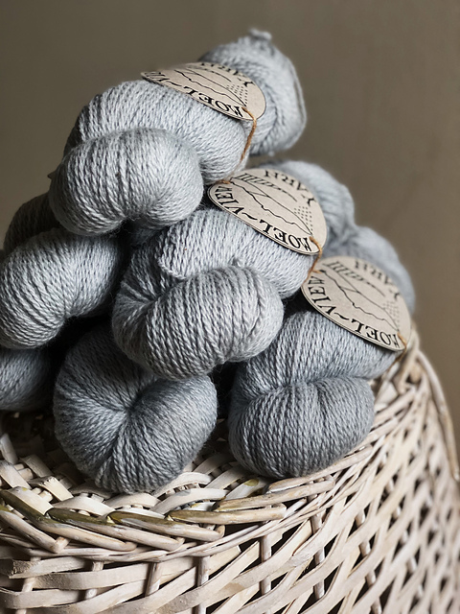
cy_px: 307
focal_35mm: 57
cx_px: 230
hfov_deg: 25.7
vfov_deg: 33.8
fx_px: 1010
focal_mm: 6.6
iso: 80
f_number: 2.8
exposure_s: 1/50
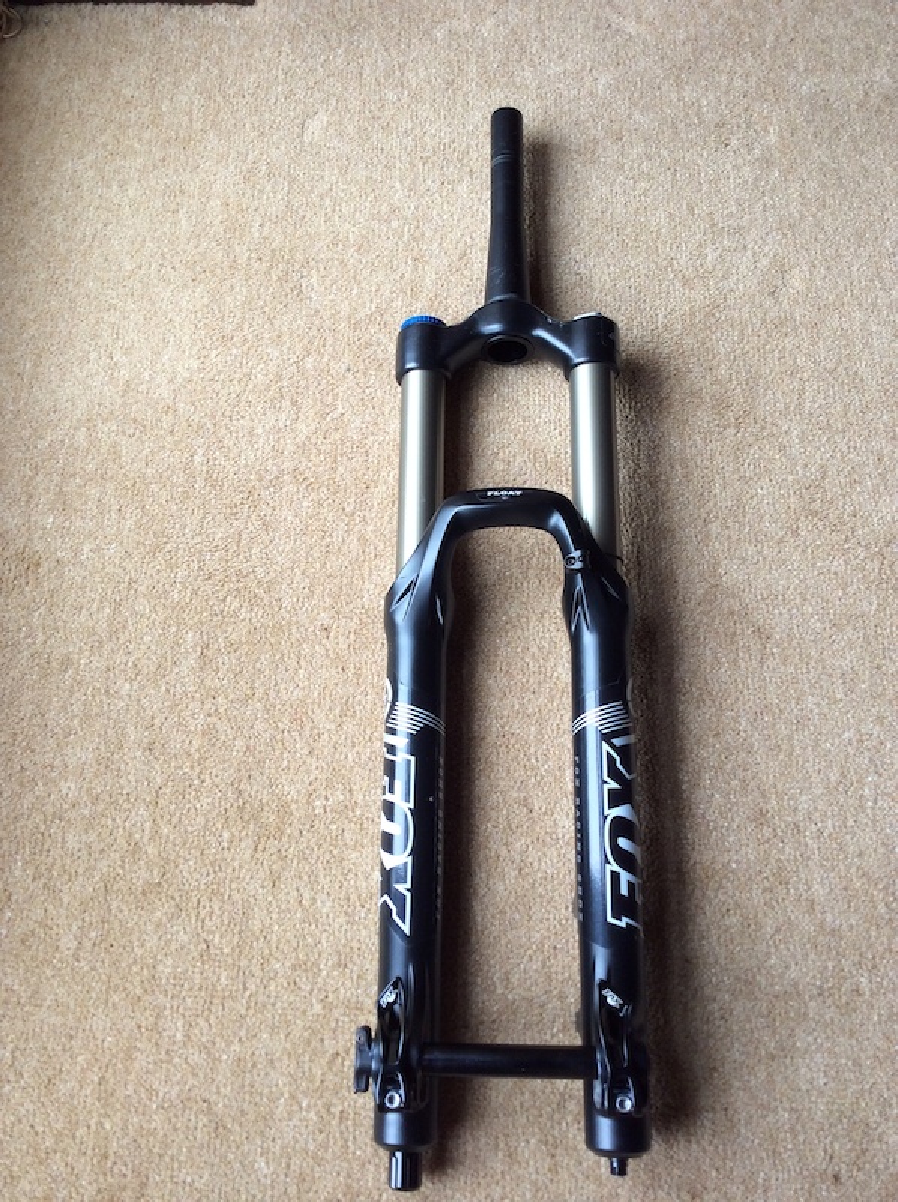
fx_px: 1109
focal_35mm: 32
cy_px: 601
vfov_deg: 56.9
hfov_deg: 44.1
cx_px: 449
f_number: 2.4
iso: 32
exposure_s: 1/50
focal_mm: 3.3
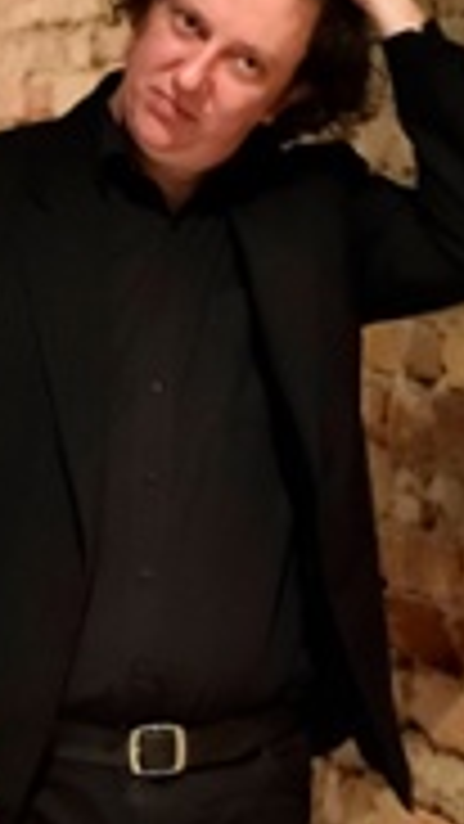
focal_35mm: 132
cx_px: 104
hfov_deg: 9.2
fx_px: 2886
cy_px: 403
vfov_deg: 16.3
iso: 12800
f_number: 3.5
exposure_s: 1/80
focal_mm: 50
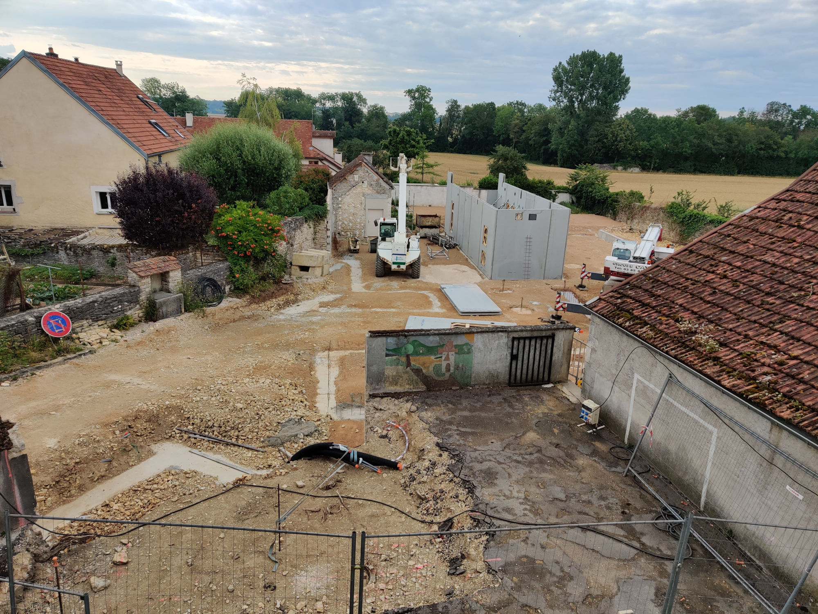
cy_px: 307
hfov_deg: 65.3
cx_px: 409
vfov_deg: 51.4
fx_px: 638
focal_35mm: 27
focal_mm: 4.8
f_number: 1.6
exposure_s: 1/1368
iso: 125
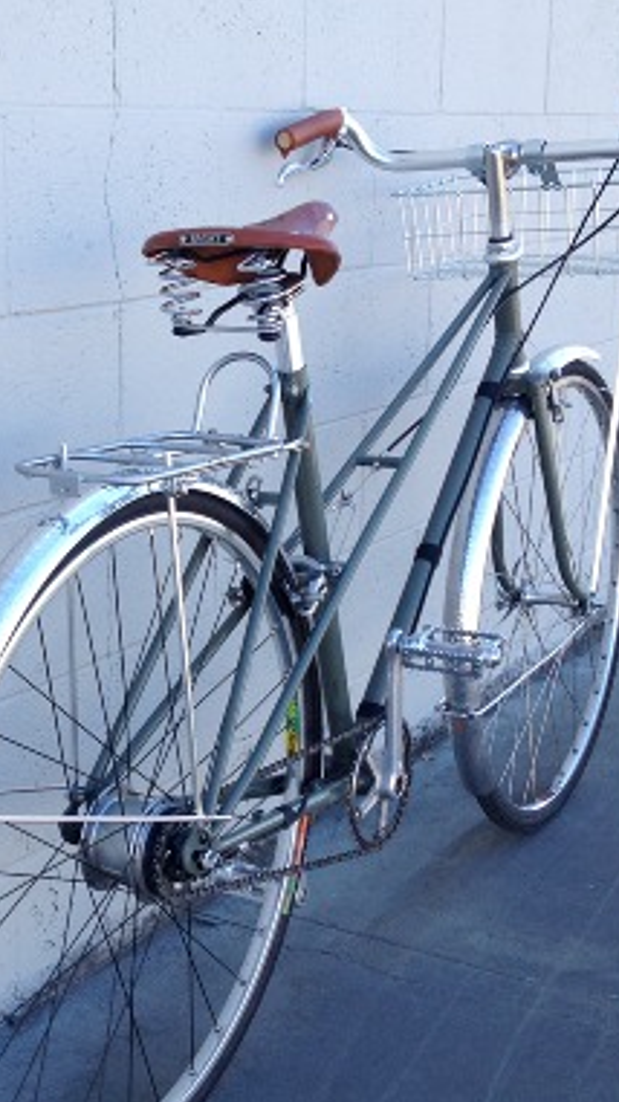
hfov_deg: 19.7
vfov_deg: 34.8
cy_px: 641
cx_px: 93
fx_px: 1753
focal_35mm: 60
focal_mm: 4.28
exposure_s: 1/272
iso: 64
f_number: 2.4
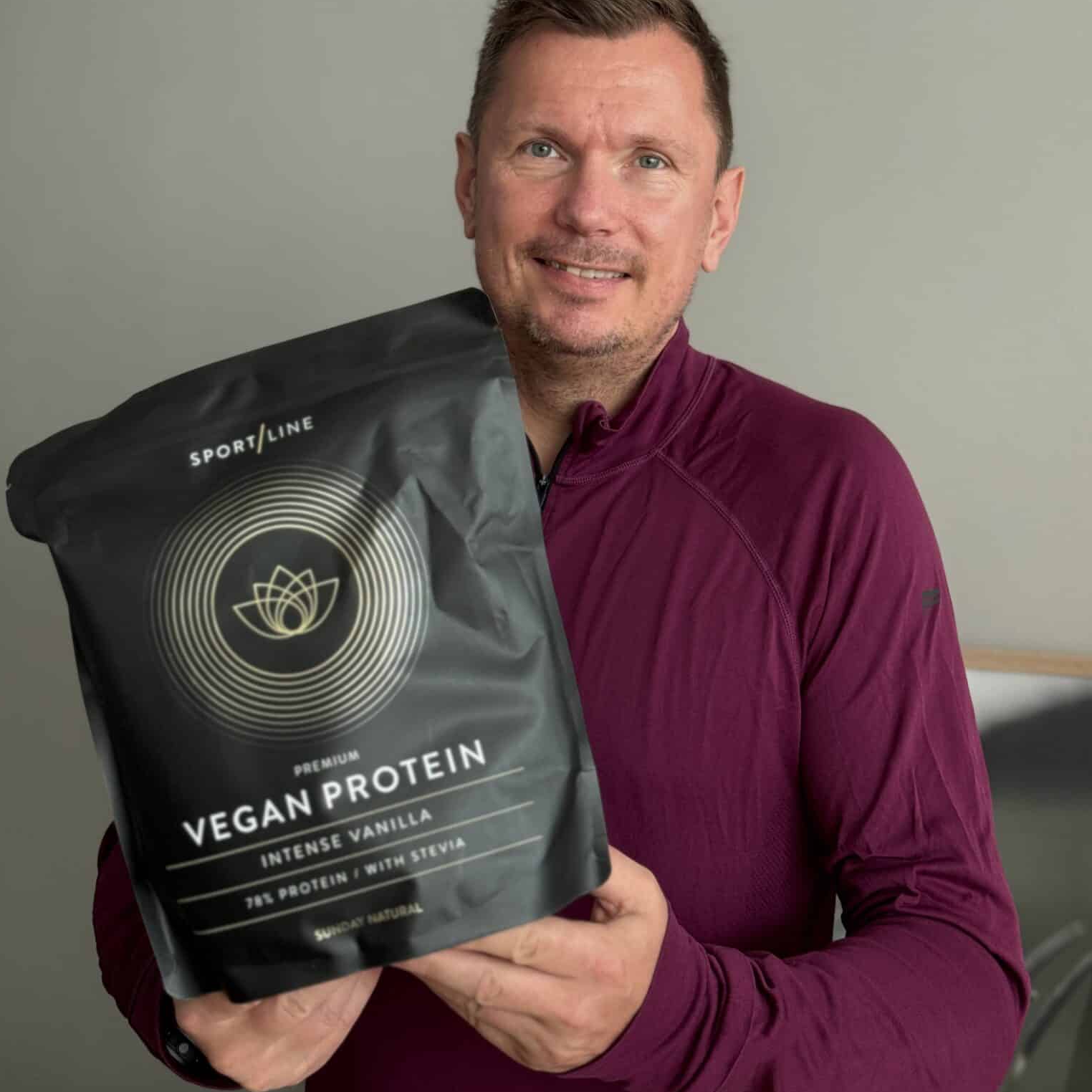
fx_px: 2034
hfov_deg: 30.0
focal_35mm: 57
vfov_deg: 29.9
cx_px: 544
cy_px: 386
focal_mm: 6.76
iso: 100
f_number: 1.78
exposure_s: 1/86
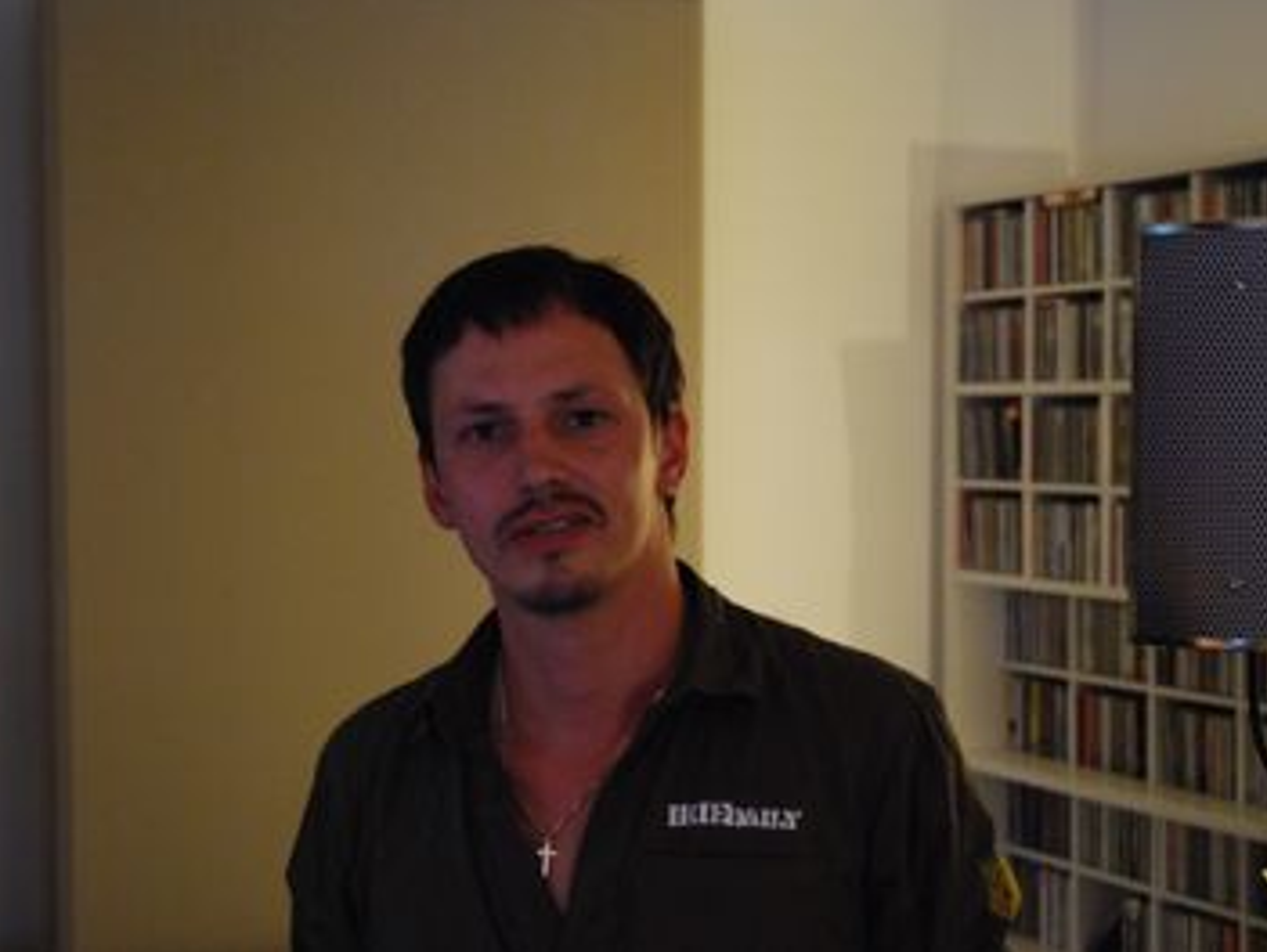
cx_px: 617
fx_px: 2109
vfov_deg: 25.5
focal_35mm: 58
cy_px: 476
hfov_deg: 33.4
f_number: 4.2
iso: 1600
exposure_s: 1/10
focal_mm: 35
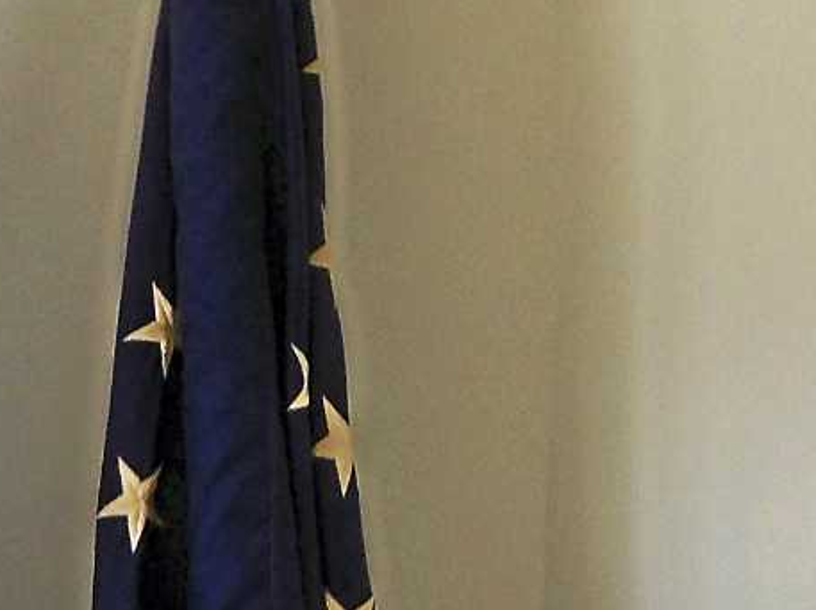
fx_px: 3486
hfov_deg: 12.6
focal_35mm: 148
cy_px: 842
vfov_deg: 9.8
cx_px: -427
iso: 64
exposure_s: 1/40
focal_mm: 4.12
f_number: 2.4
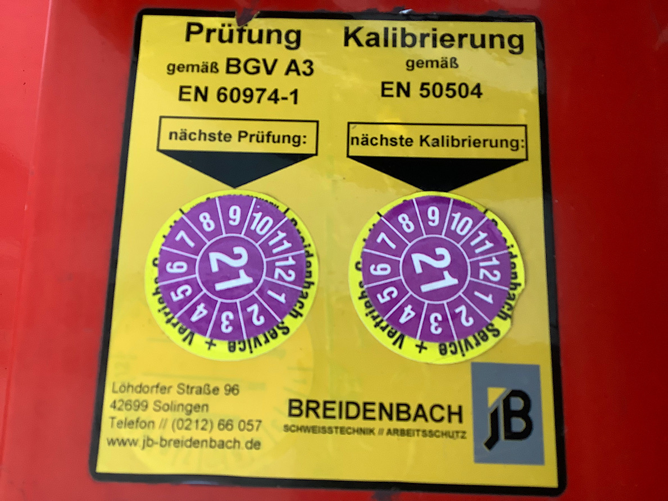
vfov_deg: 45.4
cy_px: 250
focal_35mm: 31
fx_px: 598
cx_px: 334
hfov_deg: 58.3
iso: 160
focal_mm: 3.3
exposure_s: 1/50
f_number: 2.4
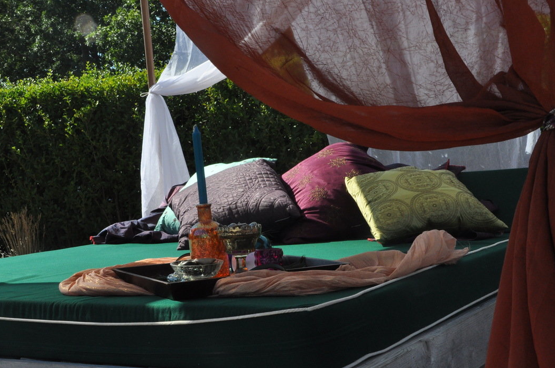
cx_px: 272
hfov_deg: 35.7
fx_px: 862
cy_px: 216
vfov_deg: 24.1
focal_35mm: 56
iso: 640
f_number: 18
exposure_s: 1/400
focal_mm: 28
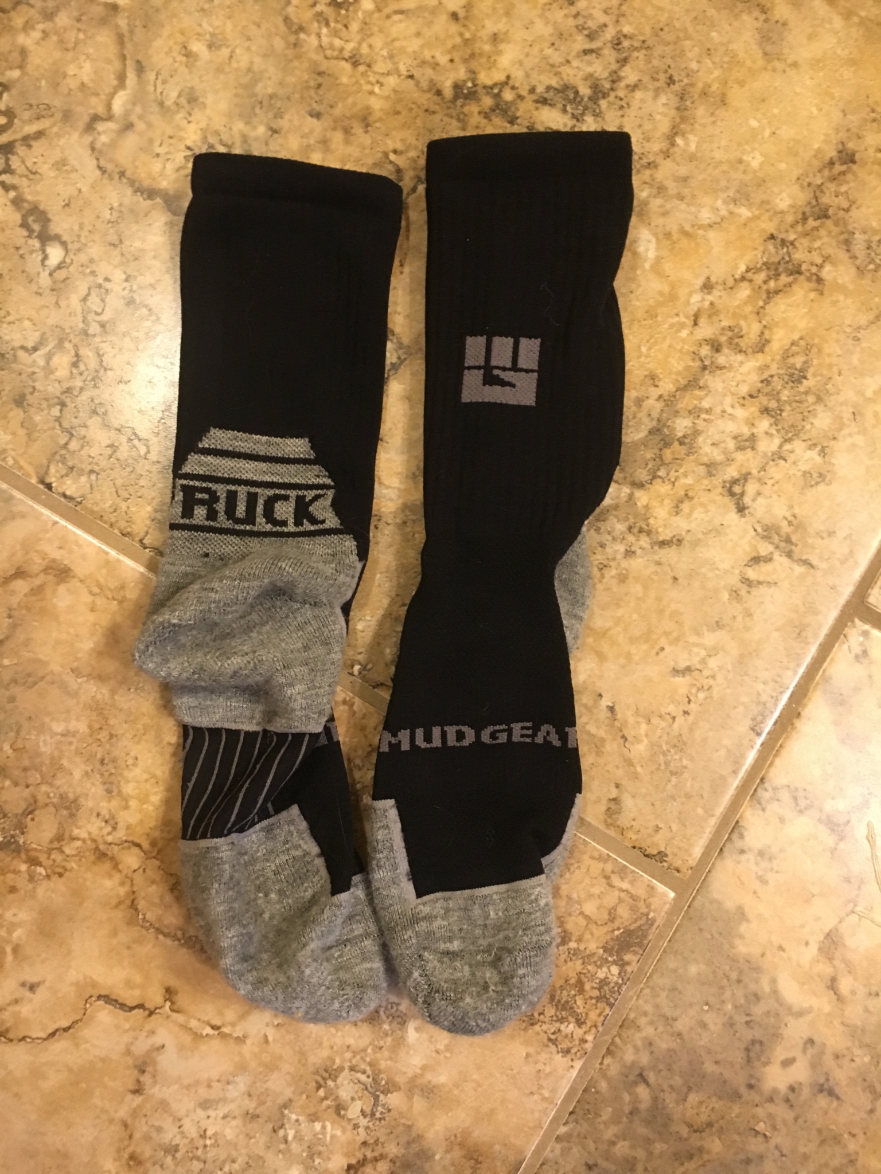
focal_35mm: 29
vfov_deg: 61.7
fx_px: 984
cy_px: 587
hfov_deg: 48.2
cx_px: 440
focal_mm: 4.15
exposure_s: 1/15
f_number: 2.2
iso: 200
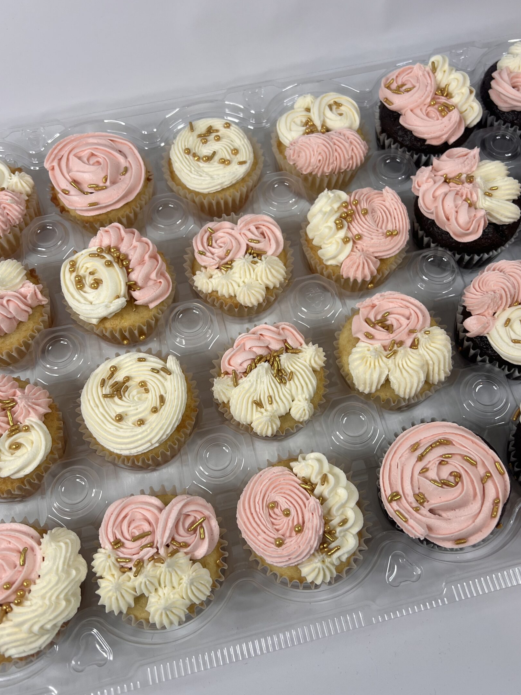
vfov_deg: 58.3
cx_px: 268
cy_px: 319
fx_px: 622
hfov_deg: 45.4
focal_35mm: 31
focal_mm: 5.7
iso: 80
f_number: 1.5
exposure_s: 1/120
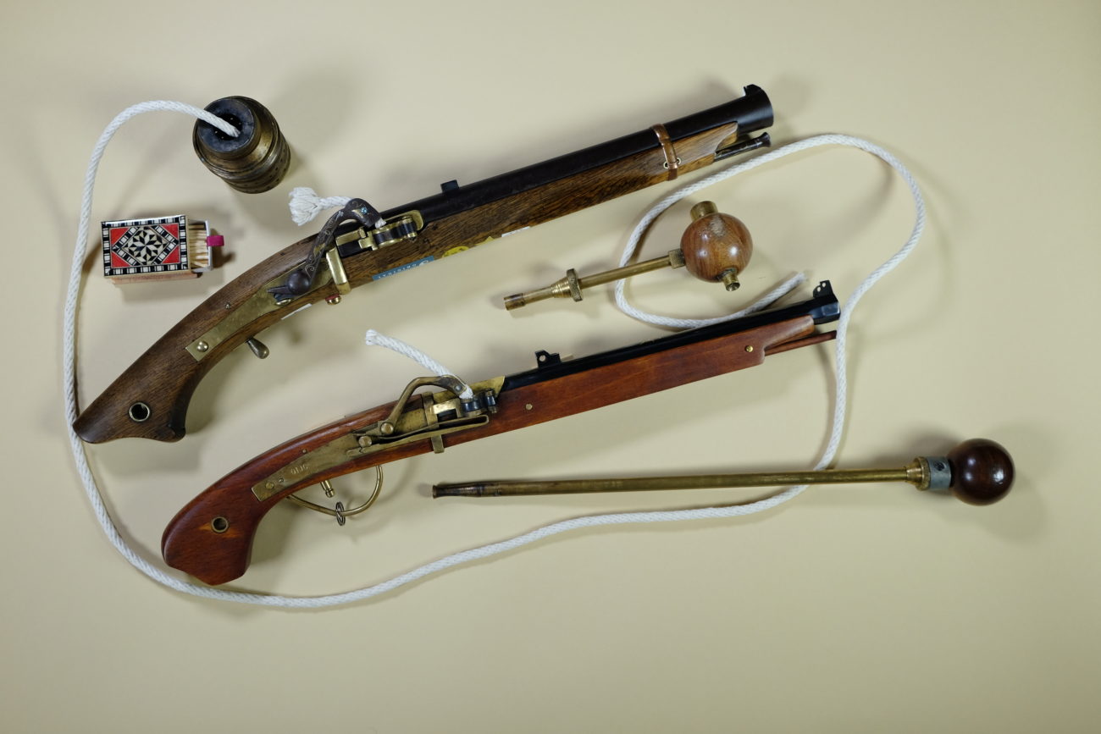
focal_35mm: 33
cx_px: 550
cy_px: 367
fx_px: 1009
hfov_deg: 57.2
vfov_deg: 40.0
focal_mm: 22.3
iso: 800
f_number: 5.6
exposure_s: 1/450
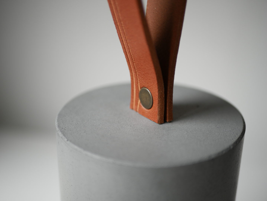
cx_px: 134
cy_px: 100
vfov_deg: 29.1
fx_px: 386
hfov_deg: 38.2
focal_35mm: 50
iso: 200
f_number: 1.7
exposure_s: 1/200
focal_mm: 25
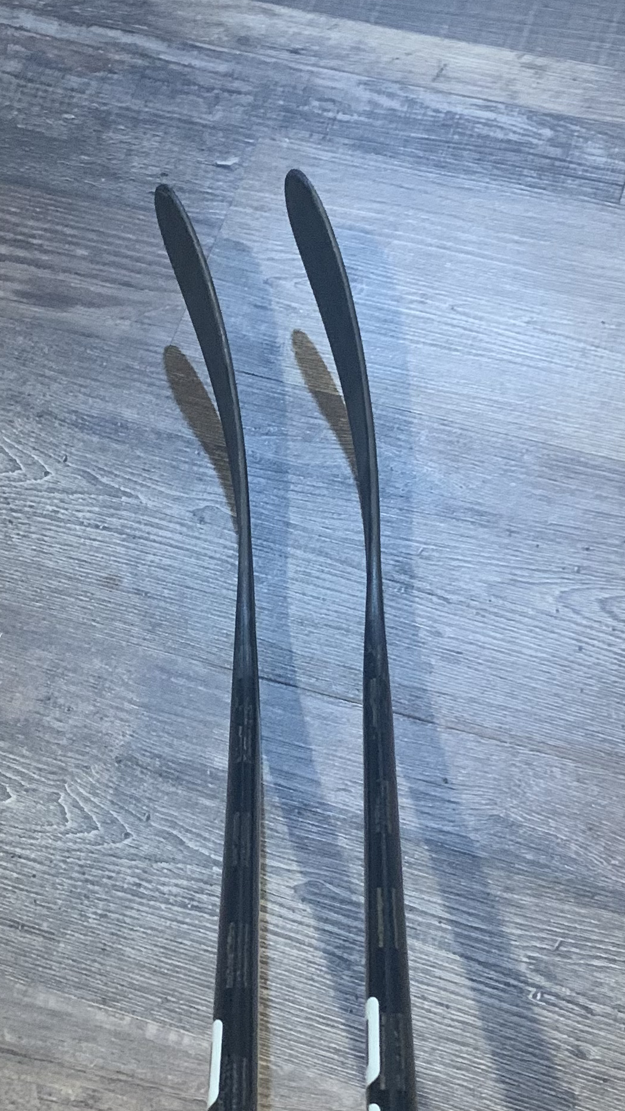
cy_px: 789
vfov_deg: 47.1
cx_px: 300
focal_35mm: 42
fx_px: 1237
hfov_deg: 28.3
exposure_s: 1/30
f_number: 1.8
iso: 400
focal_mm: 4.25
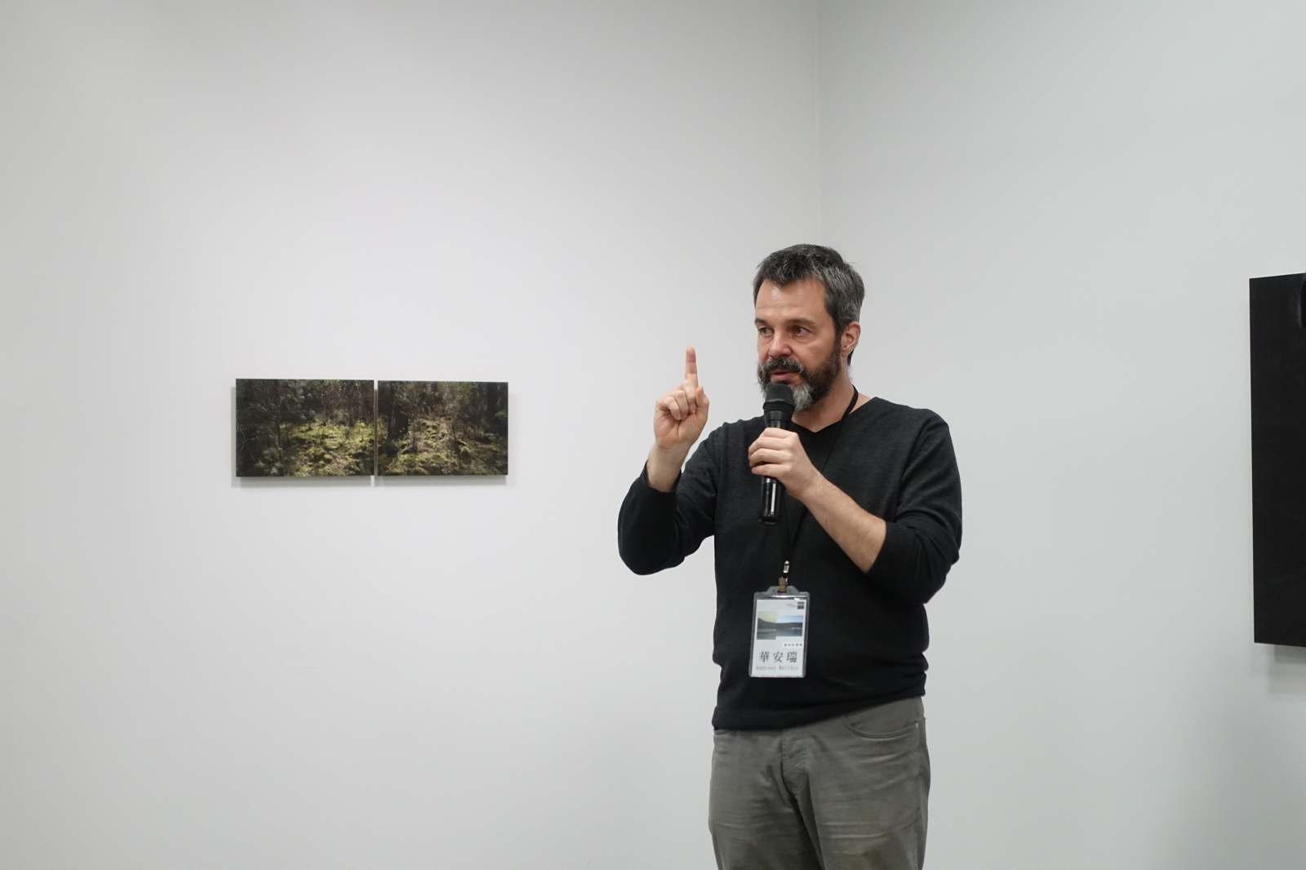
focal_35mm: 68
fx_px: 2466
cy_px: 435
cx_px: 653
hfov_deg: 29.7
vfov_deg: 20.0
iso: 1250
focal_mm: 24.82
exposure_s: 1/80
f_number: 2.8
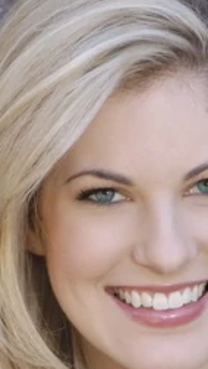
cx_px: 221
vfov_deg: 5.1
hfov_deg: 2.9
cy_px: 447
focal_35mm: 421
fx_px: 4122
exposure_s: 1/400
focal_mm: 100
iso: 400
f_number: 3.5
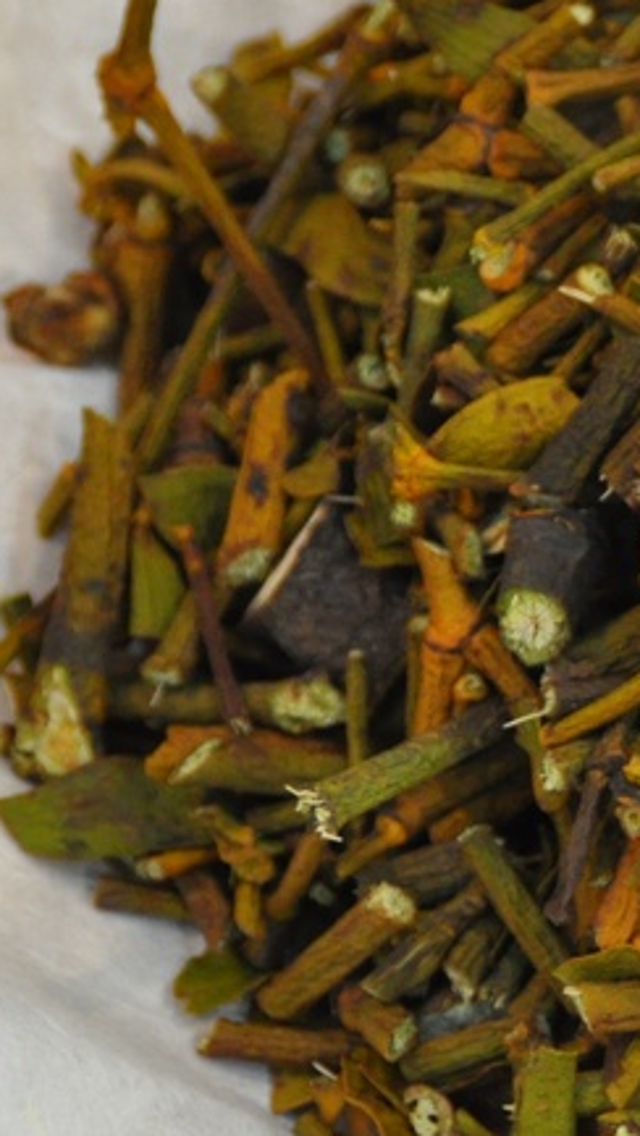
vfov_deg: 7.5
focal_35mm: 287
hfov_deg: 4.2
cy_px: 565
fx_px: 8647
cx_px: 1054
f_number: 4.2
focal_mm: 66
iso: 1250
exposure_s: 1/125
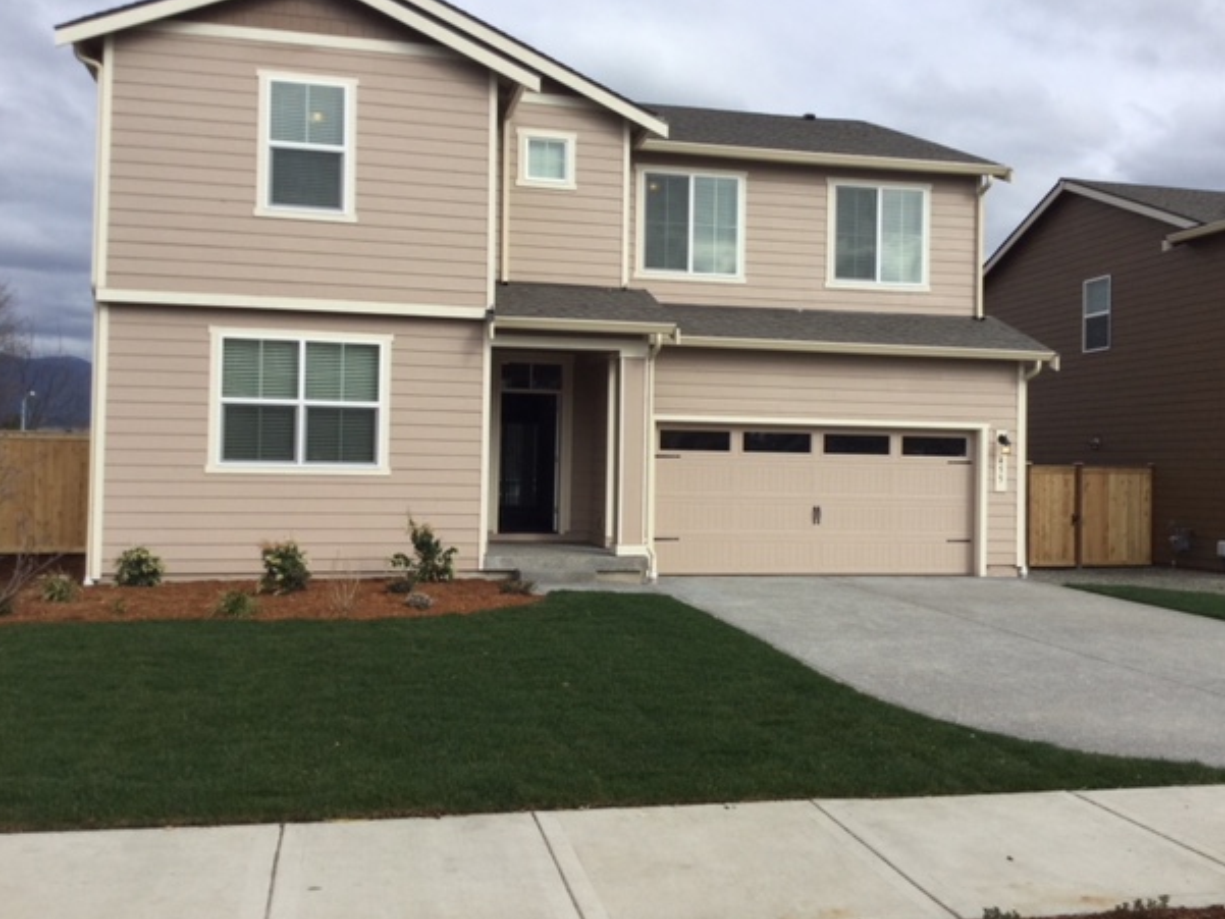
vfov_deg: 43.0
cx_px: 642
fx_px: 1168
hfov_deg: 55.3
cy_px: 446
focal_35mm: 33
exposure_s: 1/1508
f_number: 2.4
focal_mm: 3.3
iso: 25
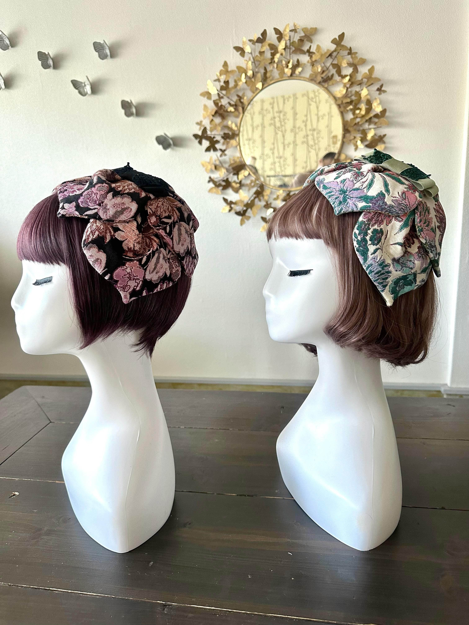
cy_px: 312
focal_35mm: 24
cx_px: 234
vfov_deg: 71.6
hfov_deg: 56.8
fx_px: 434
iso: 250
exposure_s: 1/96
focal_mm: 6.86
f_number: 1.78
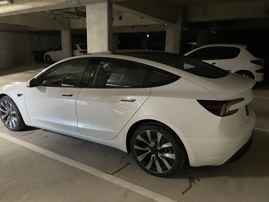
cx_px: 133
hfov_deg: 65.3
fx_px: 210
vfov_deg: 51.4
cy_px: 104
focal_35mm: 27
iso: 640
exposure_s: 1/25
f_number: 1.6
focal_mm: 4.2
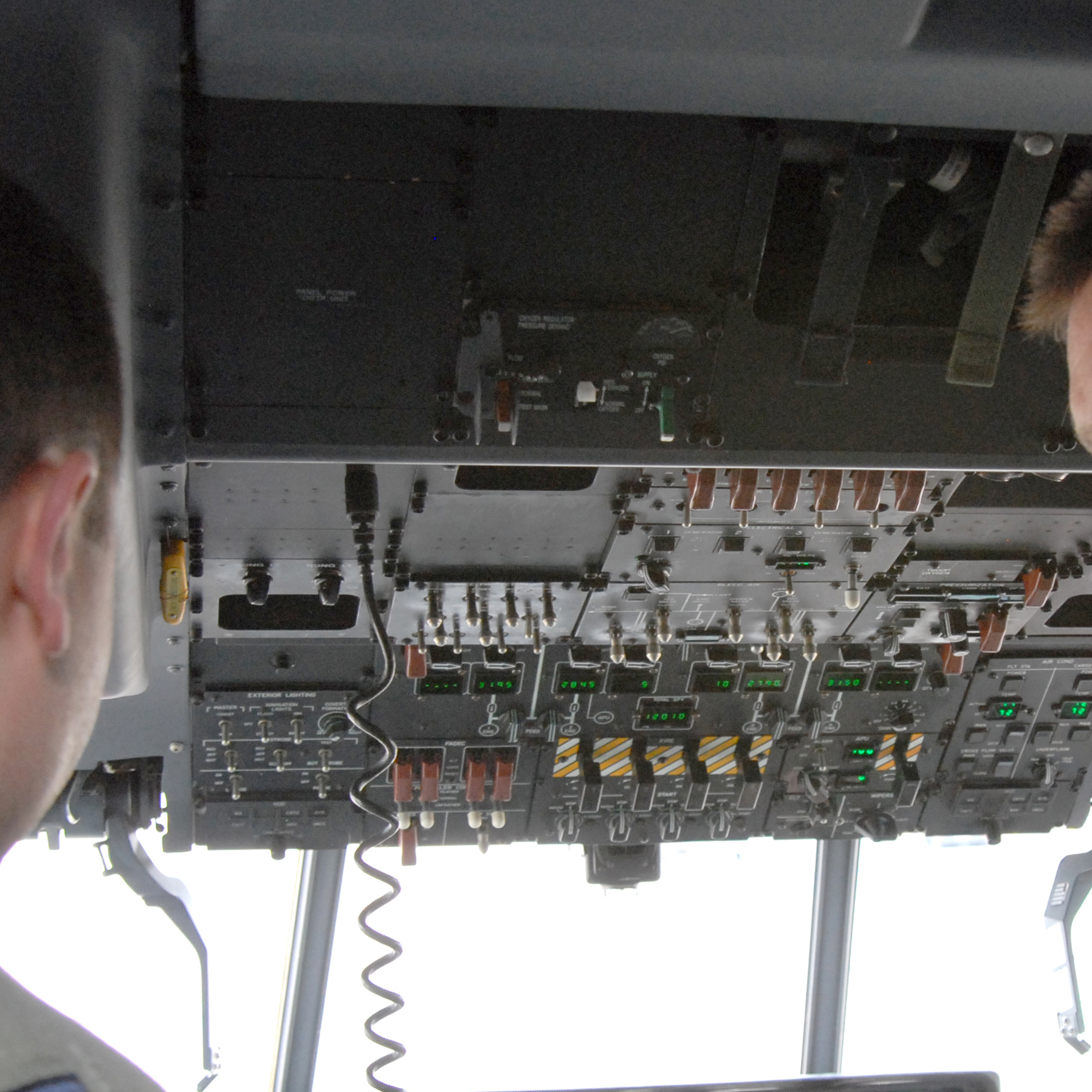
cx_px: 786
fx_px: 2356
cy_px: 696
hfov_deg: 25.9
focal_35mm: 66
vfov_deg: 26.0
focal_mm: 24
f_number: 5
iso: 800
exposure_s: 1/100
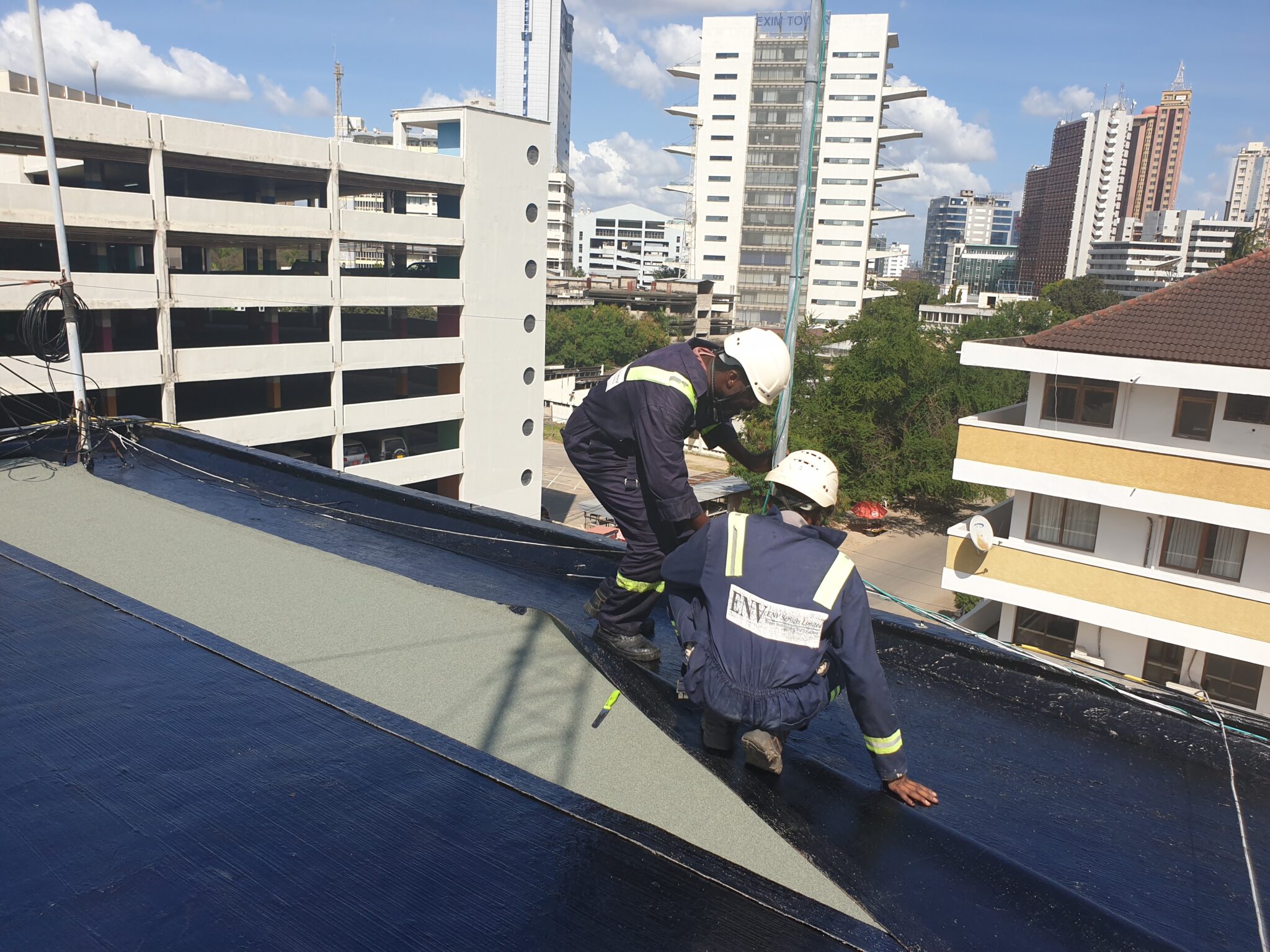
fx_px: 954
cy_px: 476
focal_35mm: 26
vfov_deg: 53.1
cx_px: 635
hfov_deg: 67.3
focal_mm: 4.3
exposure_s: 1/1706
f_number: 2.4
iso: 50
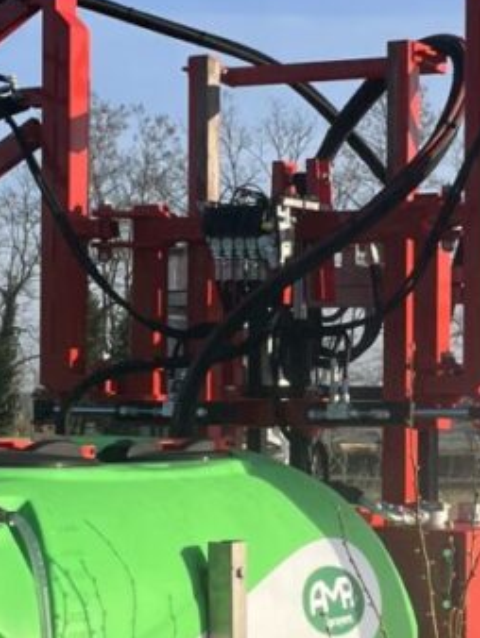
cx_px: 350
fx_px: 2179
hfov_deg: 12.5
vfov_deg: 16.7
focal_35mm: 118
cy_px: 247
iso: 50
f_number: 1.6
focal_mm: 5.1
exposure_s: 1/2571
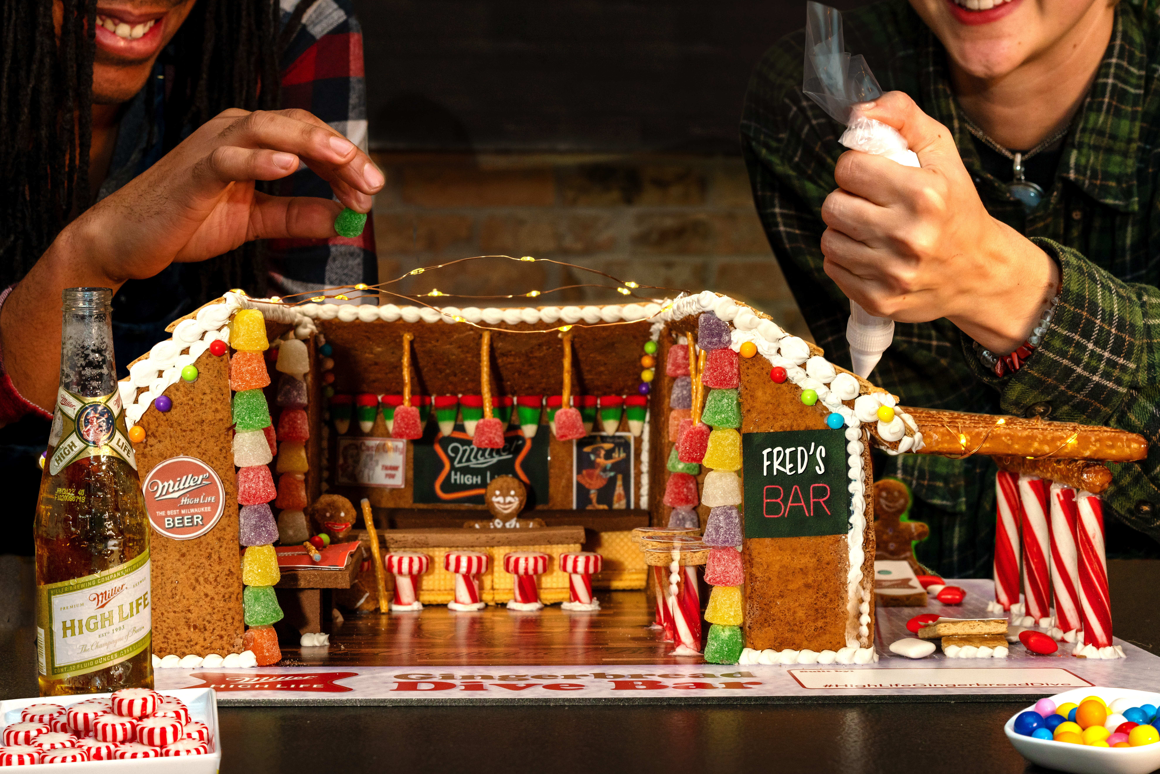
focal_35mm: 55
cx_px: 580
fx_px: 1772
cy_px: 387
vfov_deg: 24.6
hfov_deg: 36.2
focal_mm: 55
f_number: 10
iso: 1250
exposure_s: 1/125
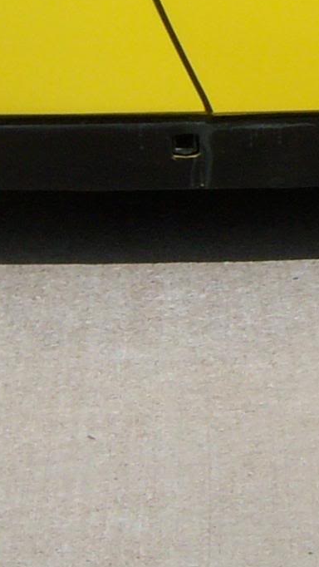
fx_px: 2975
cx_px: 386
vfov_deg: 10.8
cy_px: -30
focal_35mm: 198
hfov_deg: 6.1
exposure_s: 1/1600
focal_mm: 7.5
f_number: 4.8
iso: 80
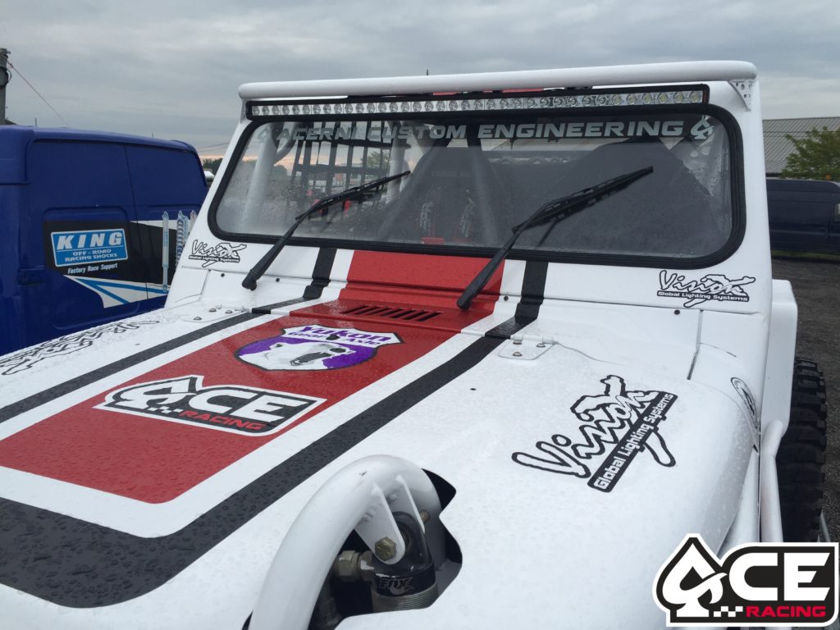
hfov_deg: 61.7
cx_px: 420
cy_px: 315
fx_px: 704
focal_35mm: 29
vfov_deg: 48.2
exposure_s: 1/319
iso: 32
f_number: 2.2
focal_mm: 4.15
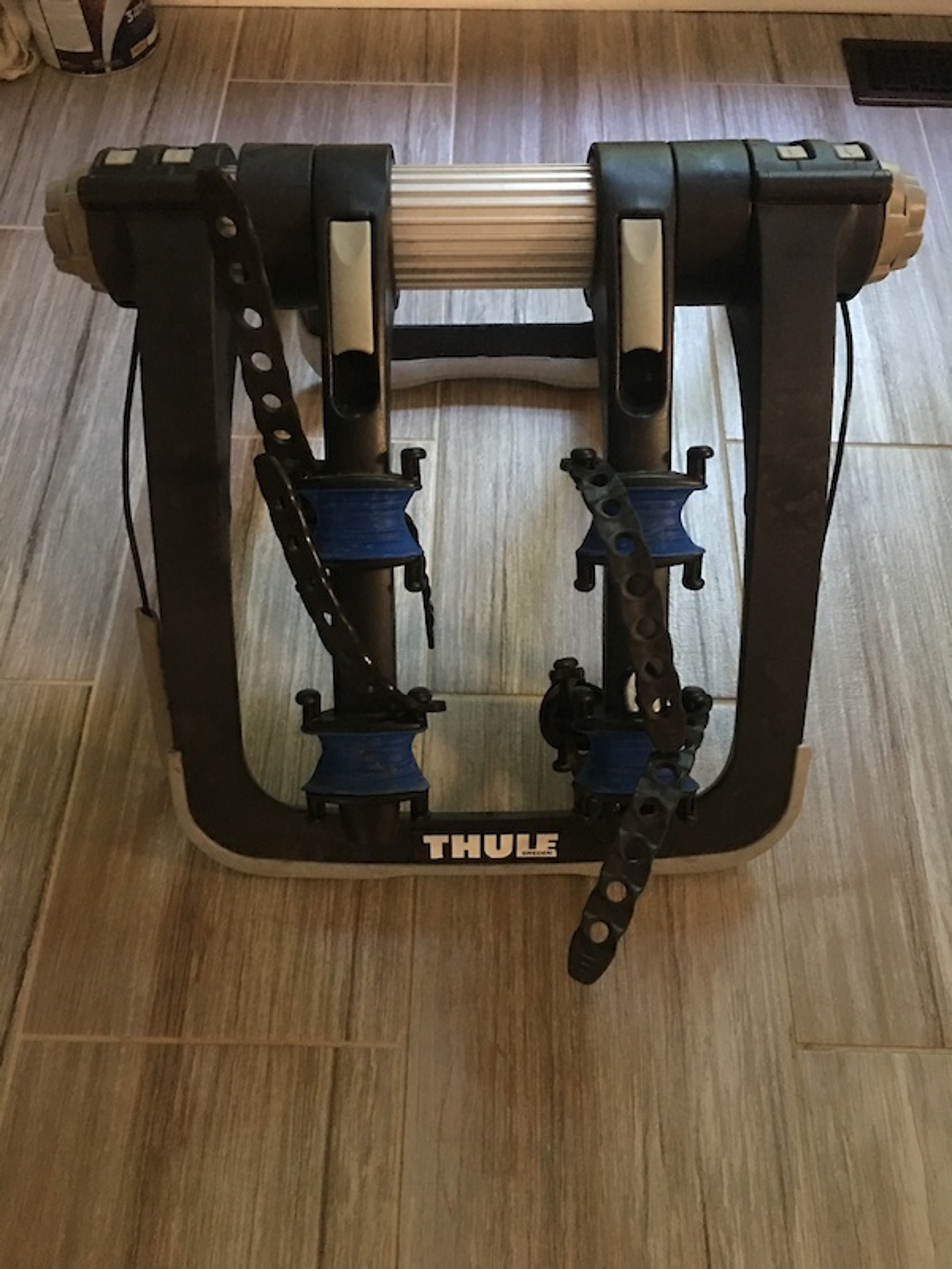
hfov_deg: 48.2
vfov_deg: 61.7
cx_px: 476
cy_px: 634
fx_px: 1063
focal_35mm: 29
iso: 100
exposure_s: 1/4
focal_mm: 4.15
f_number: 2.2
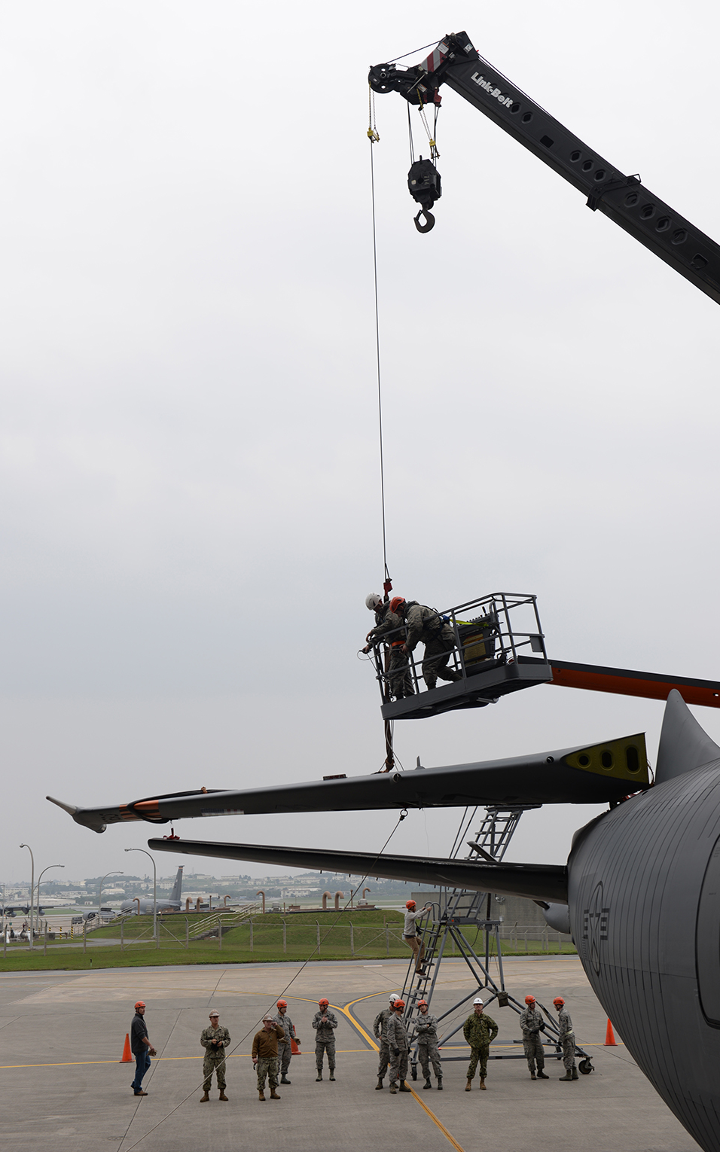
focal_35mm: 46
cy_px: 577
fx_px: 1444
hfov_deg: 28.0
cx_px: 354
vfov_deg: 43.5
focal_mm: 45
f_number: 5.6
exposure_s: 1/180
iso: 100
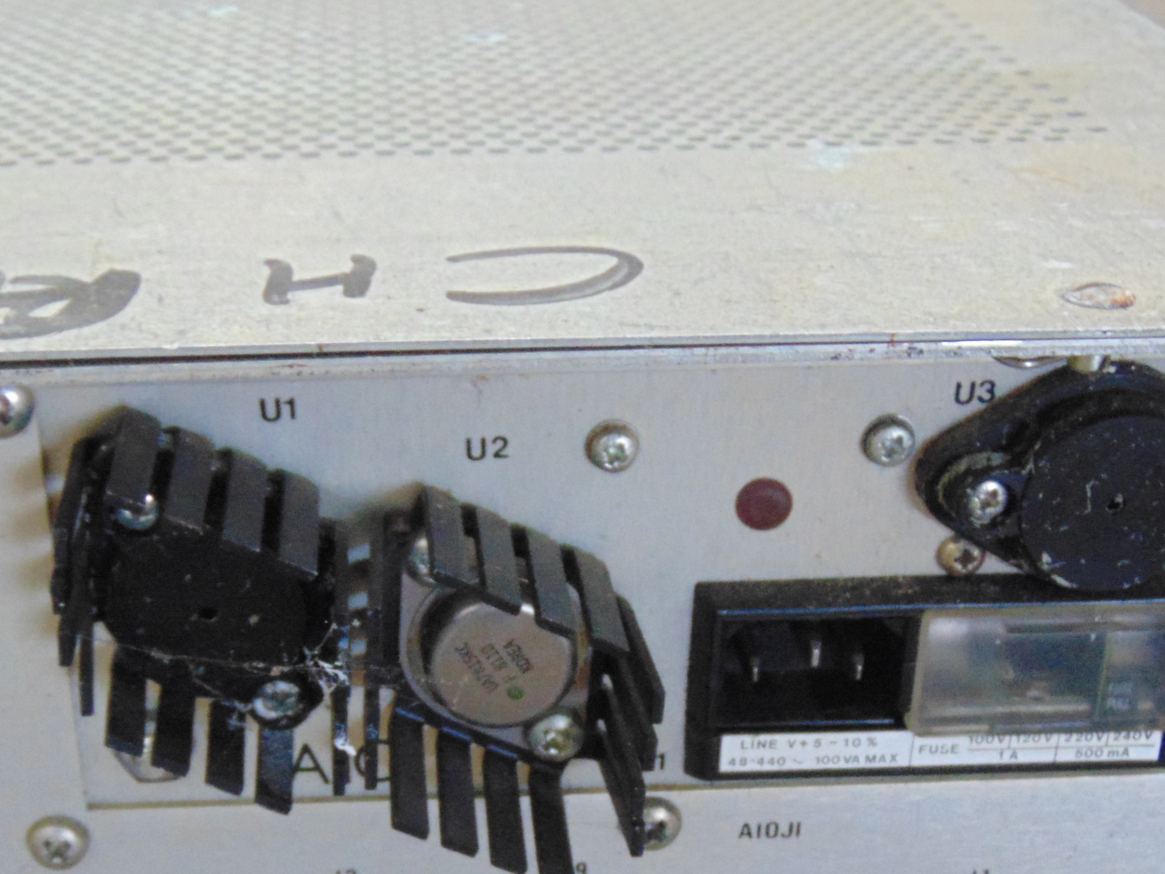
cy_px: 681
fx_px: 1986
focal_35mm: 59
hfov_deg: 32.5
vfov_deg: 24.5
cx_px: 437
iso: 320
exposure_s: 1/30
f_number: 3.2
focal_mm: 5.8
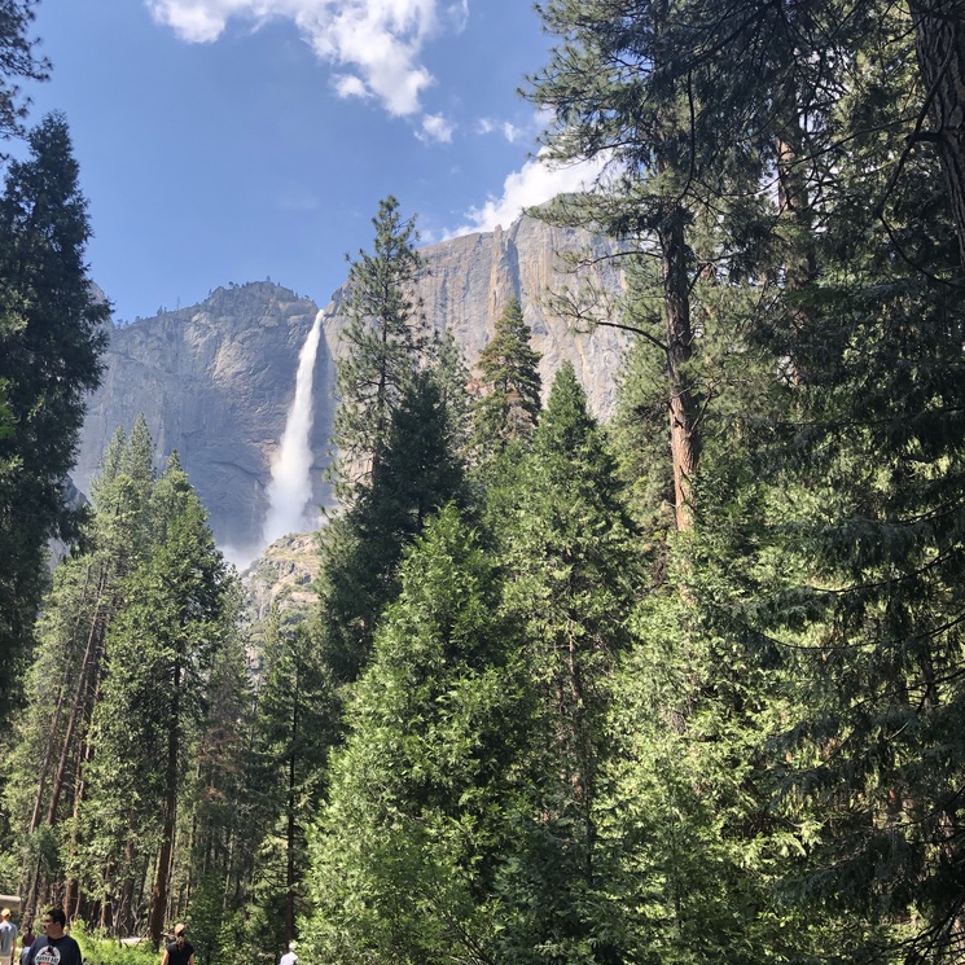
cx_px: 304
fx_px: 1072
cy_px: 495
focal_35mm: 34
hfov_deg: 47.5
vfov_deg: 48.4
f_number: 1.8
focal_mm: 4
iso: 20
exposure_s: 1/657
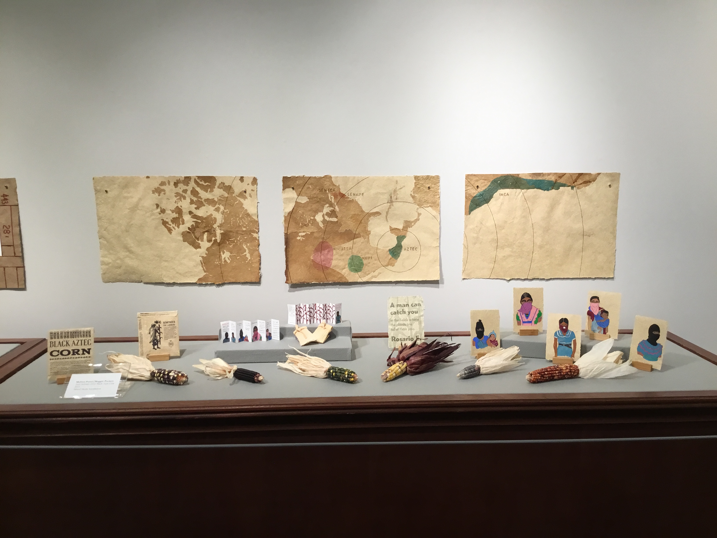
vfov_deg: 45.4
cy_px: 269
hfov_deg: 58.4
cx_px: 358
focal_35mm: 31
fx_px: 642
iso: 25
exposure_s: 1/40
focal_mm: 3.3
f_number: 2.4
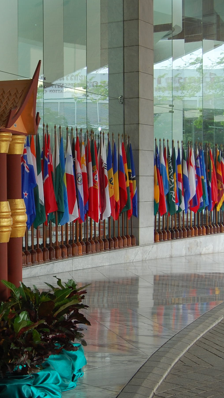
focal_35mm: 73
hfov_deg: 16.2
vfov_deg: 29.0
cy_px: 211
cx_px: 4
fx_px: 771
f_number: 5.6
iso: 280
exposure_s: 1/125
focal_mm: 28
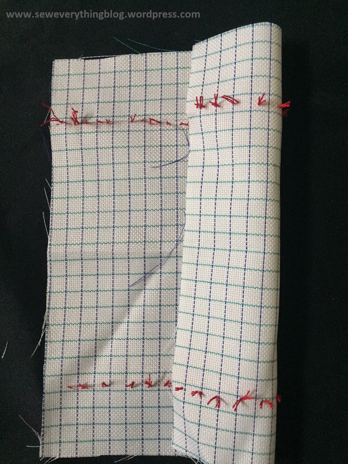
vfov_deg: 61.7
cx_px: 174
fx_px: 389
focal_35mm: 29
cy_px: 232
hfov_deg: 48.2
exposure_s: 1/30
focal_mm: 4.15
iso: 250
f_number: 2.2
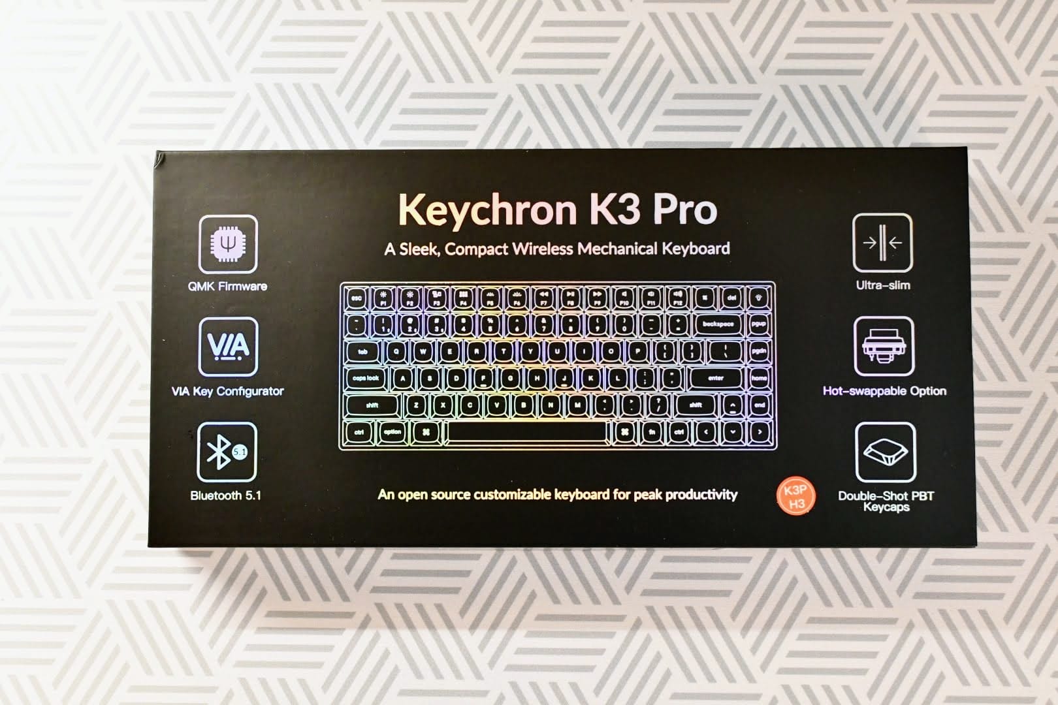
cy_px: 352
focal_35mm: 52
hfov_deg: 38.2
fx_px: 1528
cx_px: 529
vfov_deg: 26.0
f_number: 4.5
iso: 2200
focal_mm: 35
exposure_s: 1/60
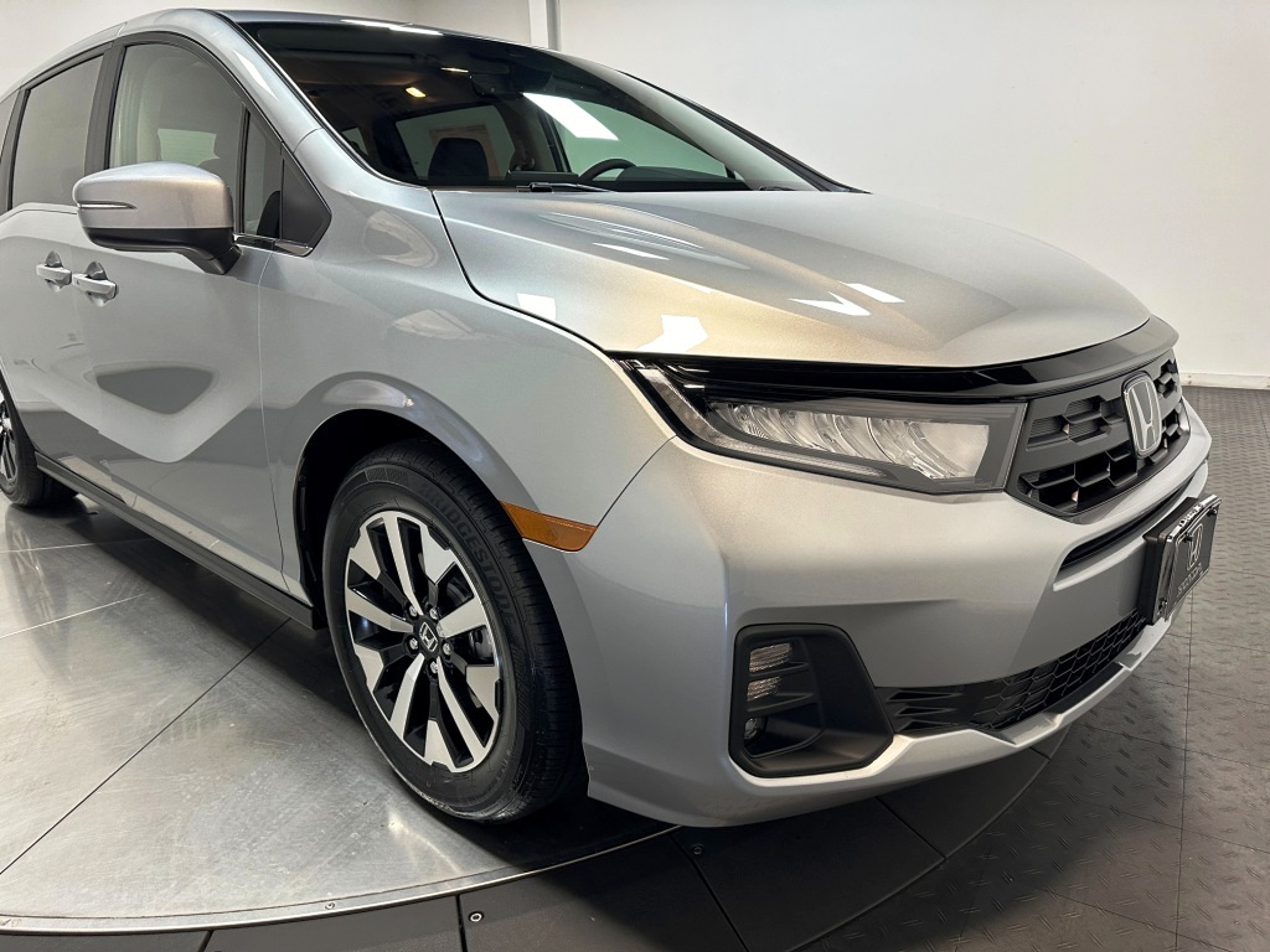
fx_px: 881
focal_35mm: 24
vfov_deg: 56.8
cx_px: 635
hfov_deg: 71.6
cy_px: 476
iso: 250
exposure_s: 1/60
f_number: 1.78
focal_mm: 6.86
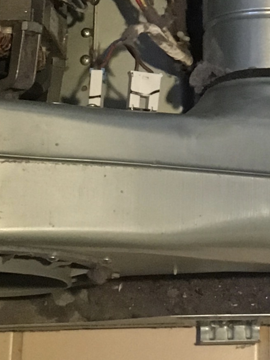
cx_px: 253
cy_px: -153
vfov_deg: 14.0
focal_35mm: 133
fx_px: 1384
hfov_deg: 11.1
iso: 200
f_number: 2.2
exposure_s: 1/20
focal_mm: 4.15
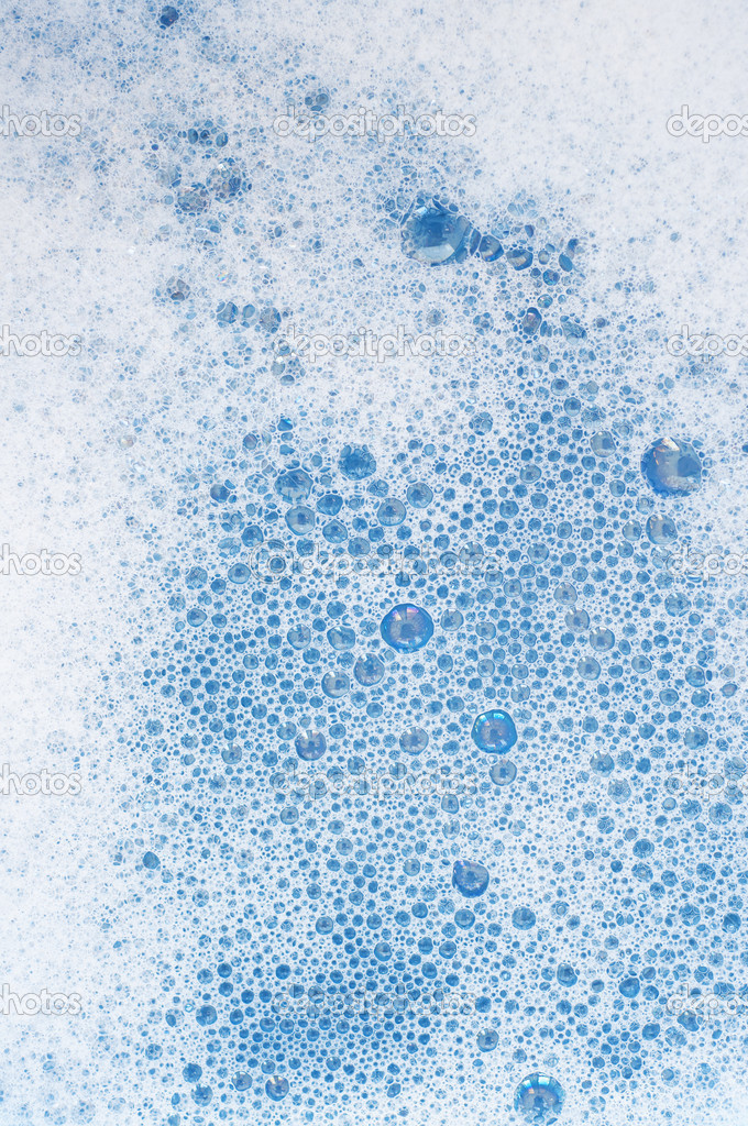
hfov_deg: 18.1
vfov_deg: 27.0
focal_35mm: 75
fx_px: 2344
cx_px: 374
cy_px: 563
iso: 200
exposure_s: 1/160
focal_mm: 50
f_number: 3.5
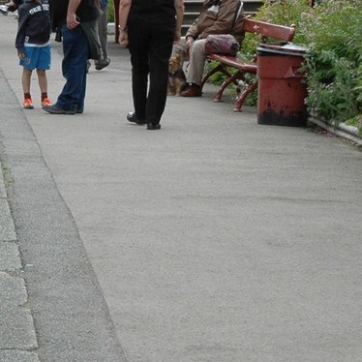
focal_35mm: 194
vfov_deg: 9.0
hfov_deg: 8.7
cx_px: -290
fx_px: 2293
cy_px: 83
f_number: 8
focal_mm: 35
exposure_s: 1/250
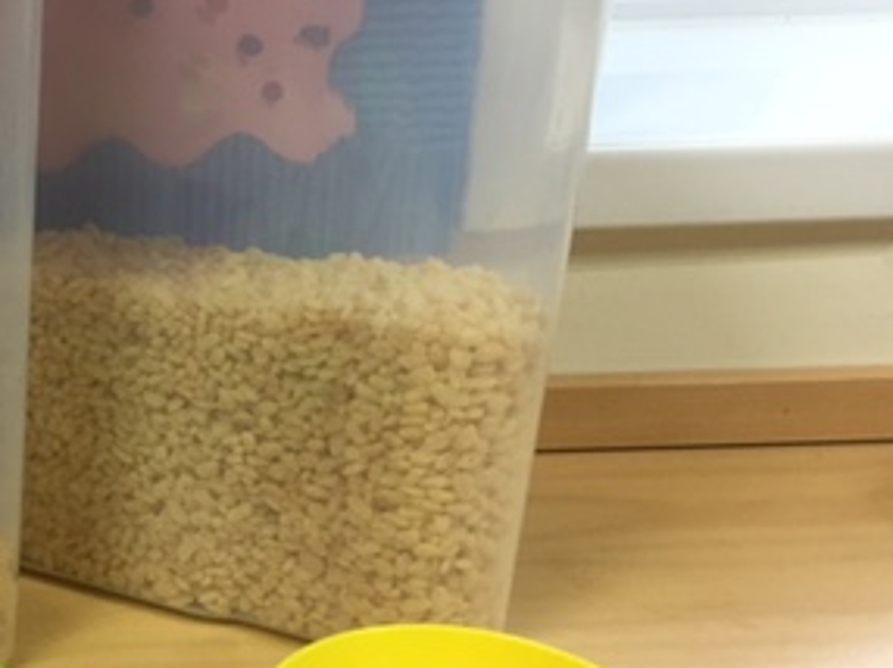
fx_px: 1675
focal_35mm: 65
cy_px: 353
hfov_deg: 27.4
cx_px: -81
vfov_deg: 22.6
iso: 125
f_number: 2.2
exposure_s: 1/33
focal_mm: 4.15
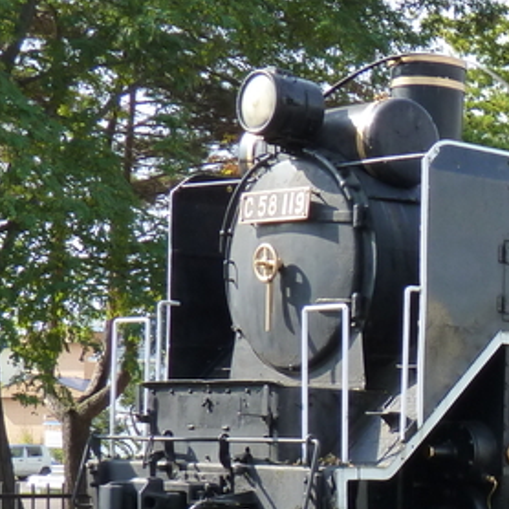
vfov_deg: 16.9
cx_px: 890
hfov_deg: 15.1
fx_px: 1680
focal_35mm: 101
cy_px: 487
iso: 125
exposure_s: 1/200
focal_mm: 5.4
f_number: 4
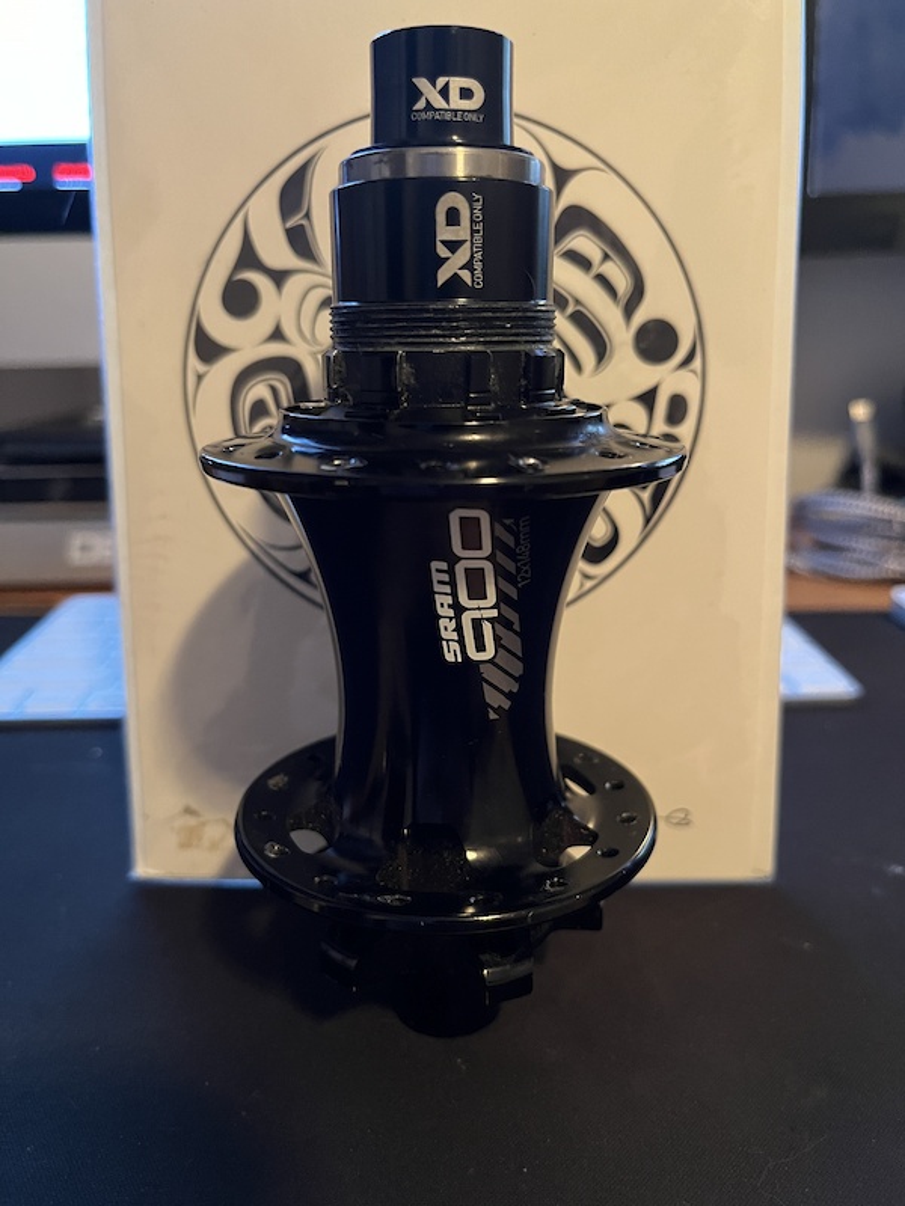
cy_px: 603
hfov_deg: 53.1
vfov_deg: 67.3
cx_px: 452
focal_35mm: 26
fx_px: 906
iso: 640
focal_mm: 5.1
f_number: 1.6
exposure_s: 1/30
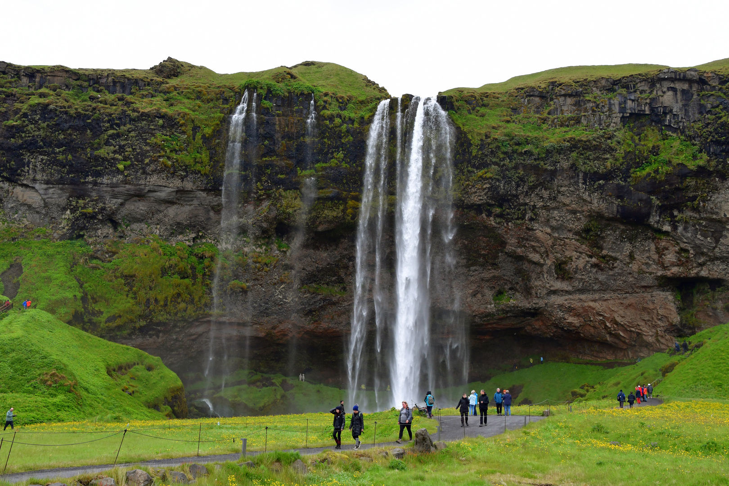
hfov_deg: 43.6
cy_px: 243
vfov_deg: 29.9
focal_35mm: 45
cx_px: 364
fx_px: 911
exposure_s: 1/200
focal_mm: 30
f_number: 10
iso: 400
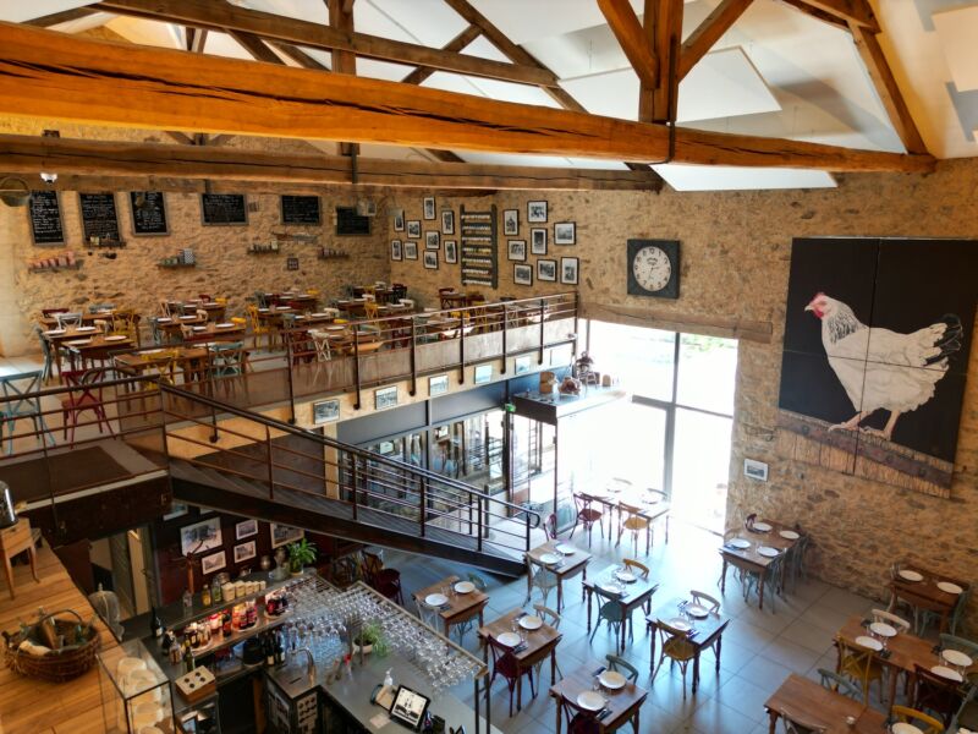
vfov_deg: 56.8
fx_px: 678
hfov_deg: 71.6
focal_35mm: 24
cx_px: 489
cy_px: 367
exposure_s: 1/25
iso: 110
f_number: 1.7
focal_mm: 6.72
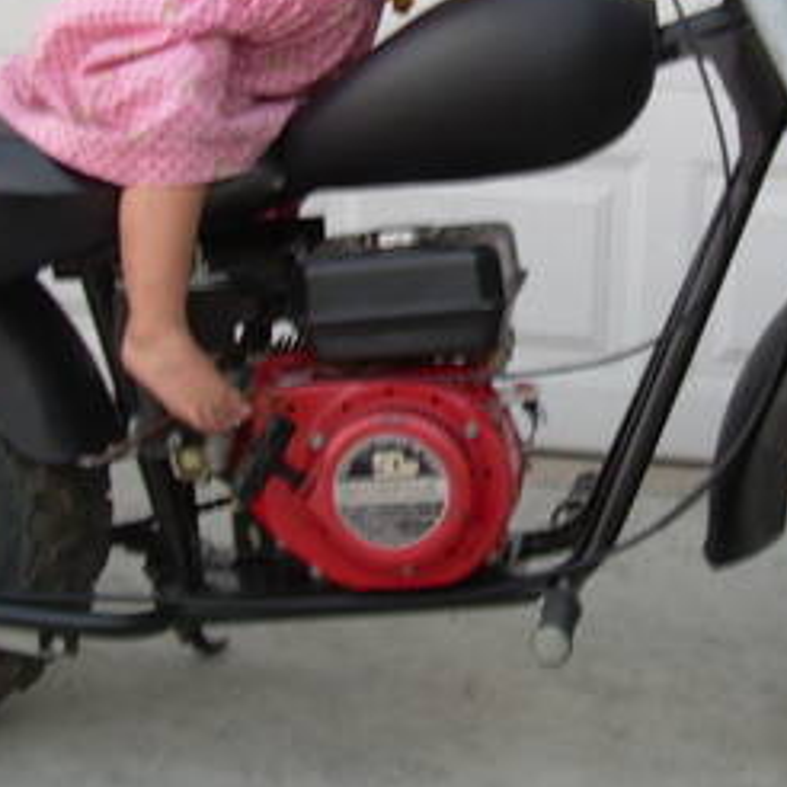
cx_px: 509
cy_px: 186
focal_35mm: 82
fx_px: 2109
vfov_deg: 20.9
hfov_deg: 21.1
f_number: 2.8
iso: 92
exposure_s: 1/2.2
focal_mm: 6.3
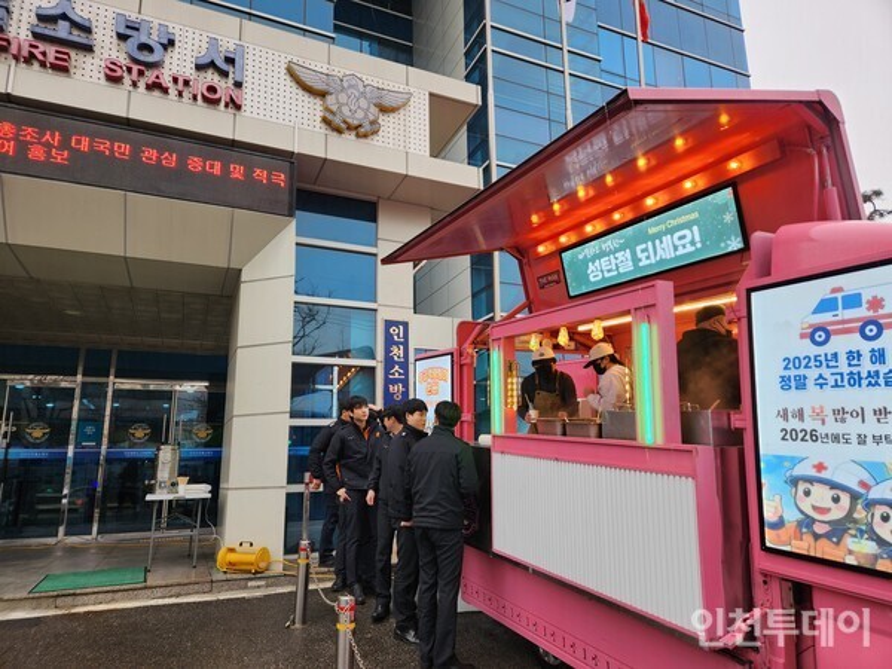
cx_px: 446
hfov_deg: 73.9
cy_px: 334
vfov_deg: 58.9
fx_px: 593
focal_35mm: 23
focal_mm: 5.4
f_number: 1.8
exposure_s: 1/120
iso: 32
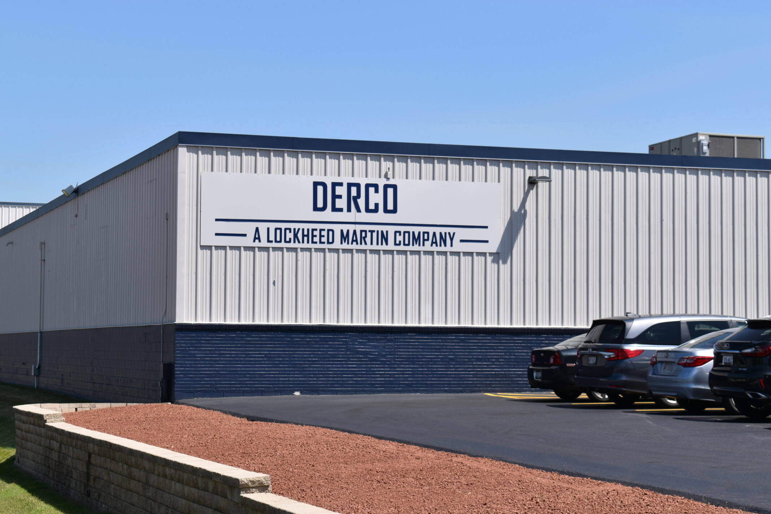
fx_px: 1767
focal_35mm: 82
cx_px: 386
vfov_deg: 16.6
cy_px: 257
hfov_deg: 24.6
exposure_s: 1/500
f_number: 11
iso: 200
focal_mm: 55
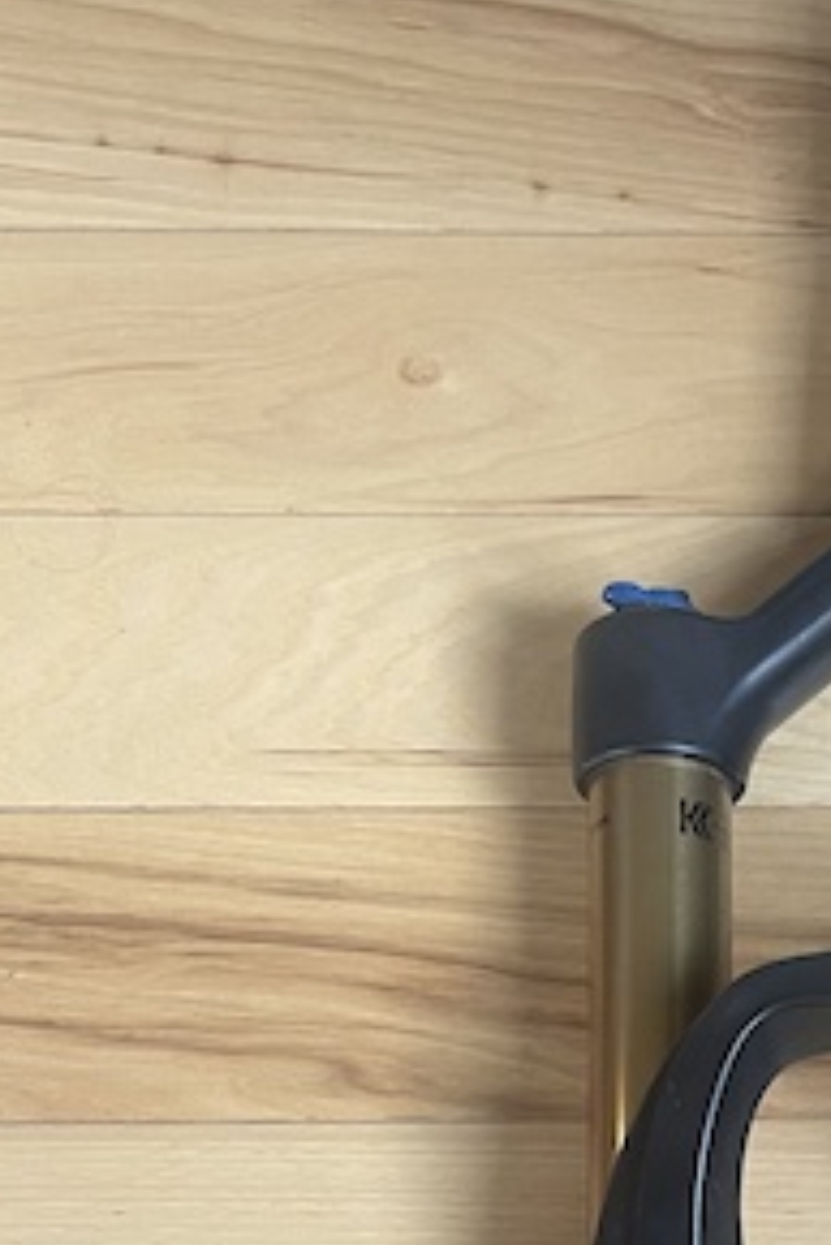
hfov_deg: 17.9
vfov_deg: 25.7
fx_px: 2490
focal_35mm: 72
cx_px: 1038
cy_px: 1409
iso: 160
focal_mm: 5.1
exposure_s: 1/60
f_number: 1.6
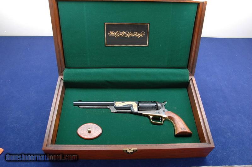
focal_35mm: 32
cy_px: 84
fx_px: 220
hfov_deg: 59.5
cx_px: 126
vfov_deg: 41.6
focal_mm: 21
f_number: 11
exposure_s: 1/125
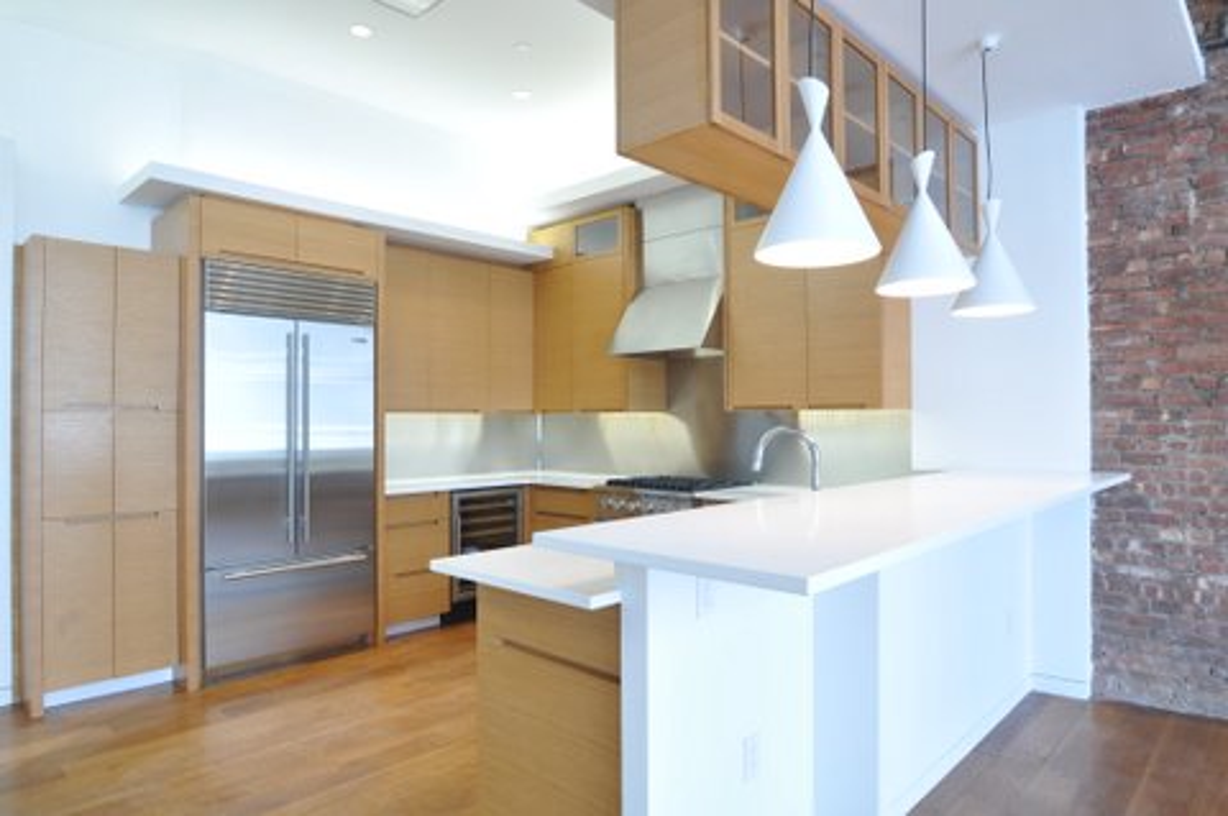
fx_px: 716
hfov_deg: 81.3
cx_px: 614
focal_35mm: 21
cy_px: 408
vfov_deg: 59.4
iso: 200
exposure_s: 1/2
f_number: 11
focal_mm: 14
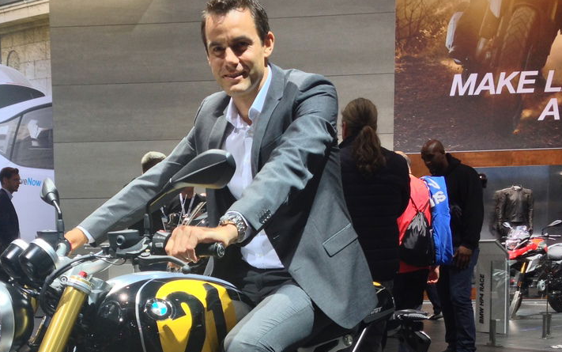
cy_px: 315
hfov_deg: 34.3
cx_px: 198
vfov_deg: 21.5
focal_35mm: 59
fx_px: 904
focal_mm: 4.12
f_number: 2.4
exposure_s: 1/60
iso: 64
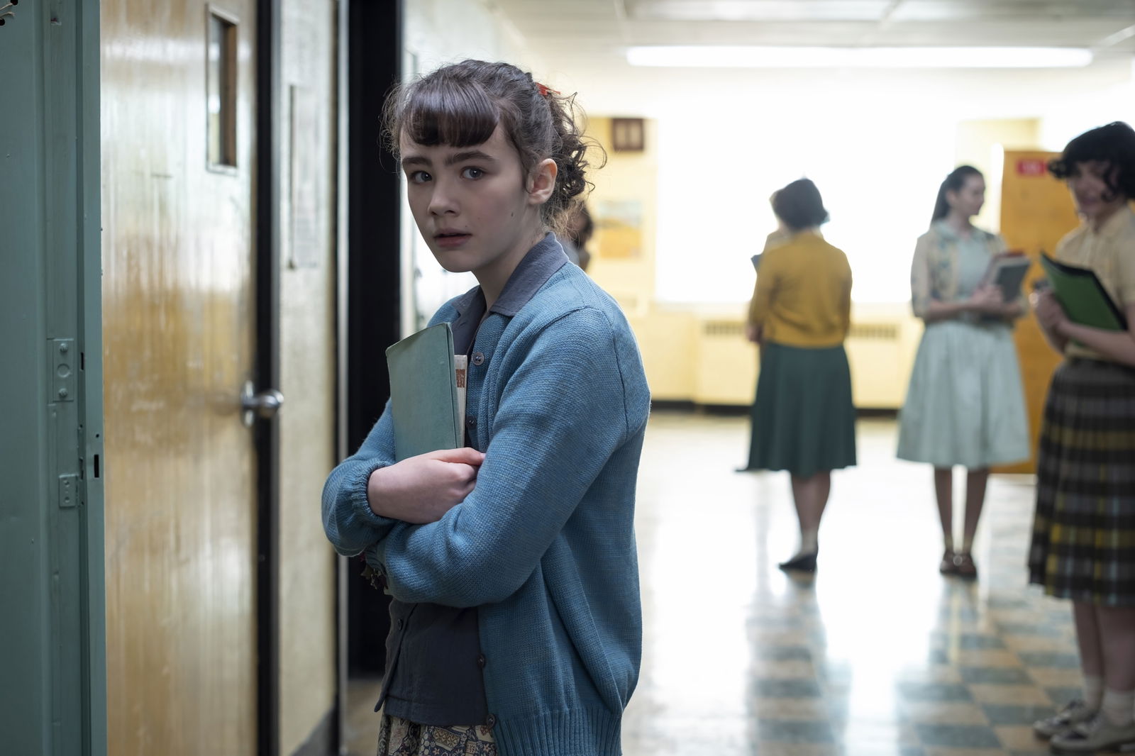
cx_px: 568
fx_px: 1576
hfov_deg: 39.6
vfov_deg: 27.0
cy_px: 378
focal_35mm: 50
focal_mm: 33
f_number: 2.2
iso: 320
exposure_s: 1/125
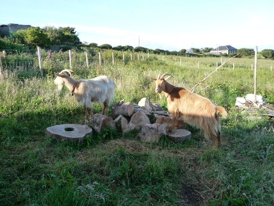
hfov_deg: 54.0
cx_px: 137
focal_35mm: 34
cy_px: 103
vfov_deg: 41.8
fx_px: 269
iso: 160
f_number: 3.6
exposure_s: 1/250
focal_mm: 5.6
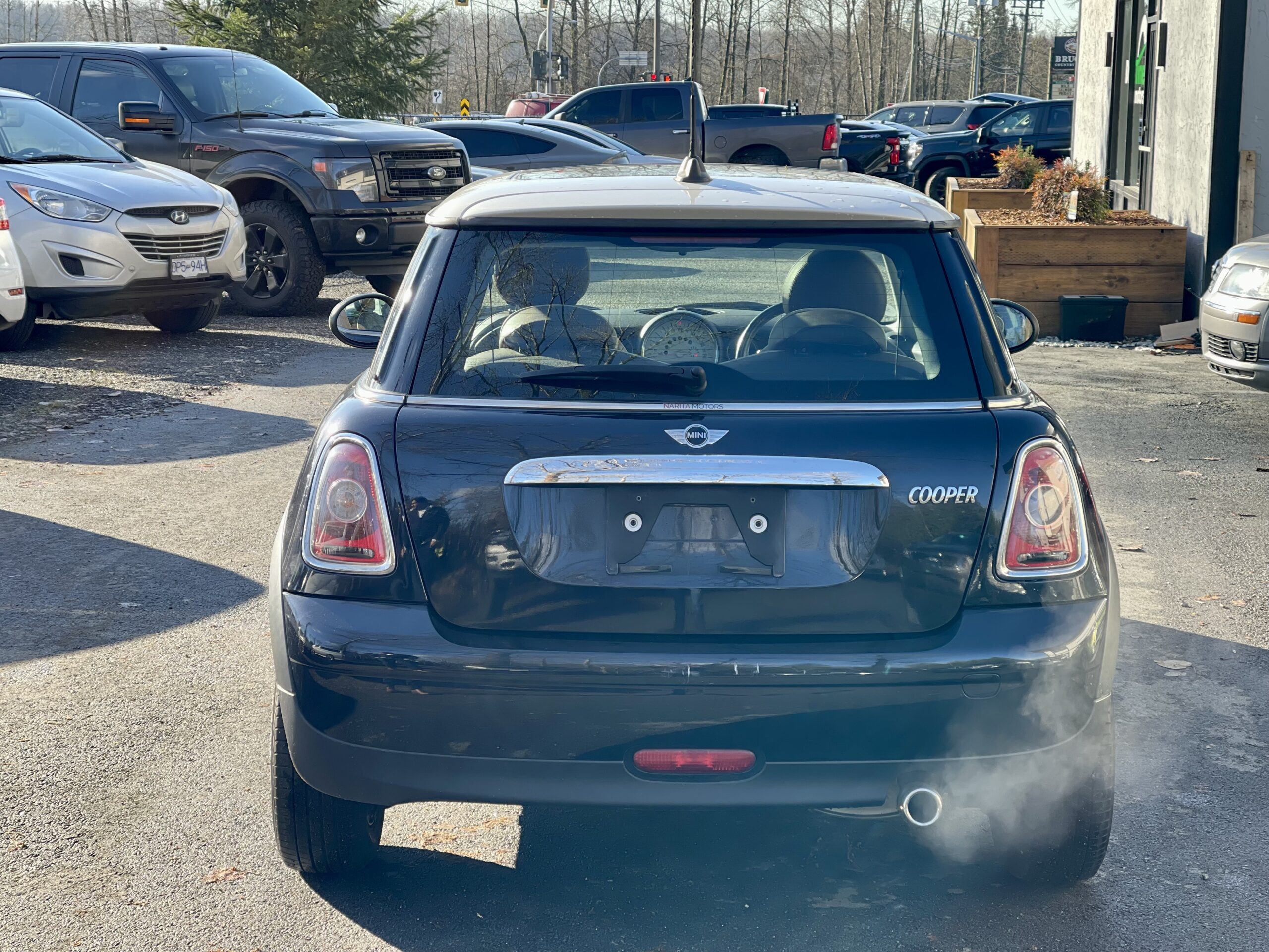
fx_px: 2346
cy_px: 476
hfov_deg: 30.3
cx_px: 634
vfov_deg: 22.9
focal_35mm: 64
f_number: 2.2
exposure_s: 1/133
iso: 20
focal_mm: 7.5
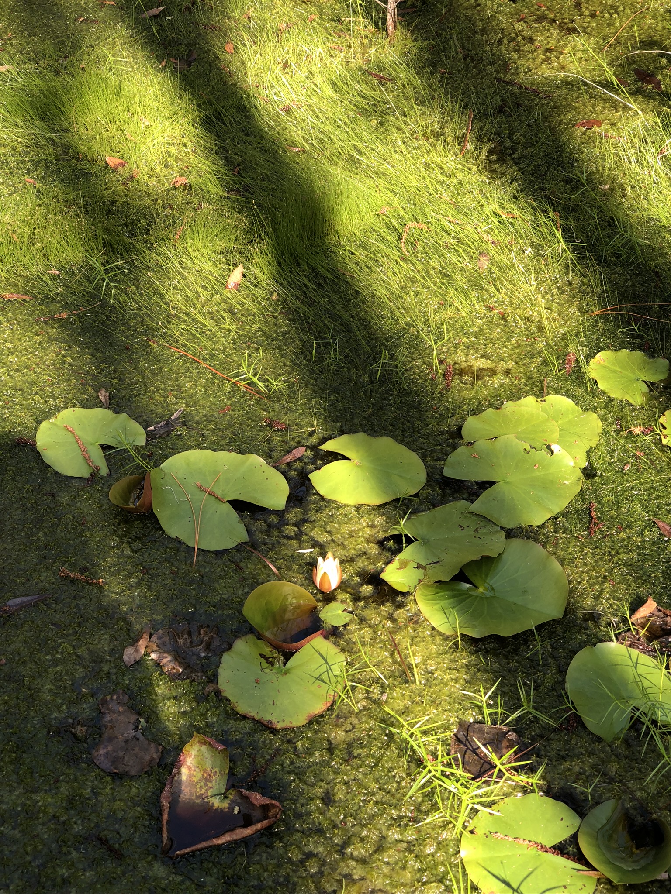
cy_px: 447
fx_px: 1344
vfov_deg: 36.8
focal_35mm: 52
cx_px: 336
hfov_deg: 28.0
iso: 20
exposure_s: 1/120
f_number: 2.4
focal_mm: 6
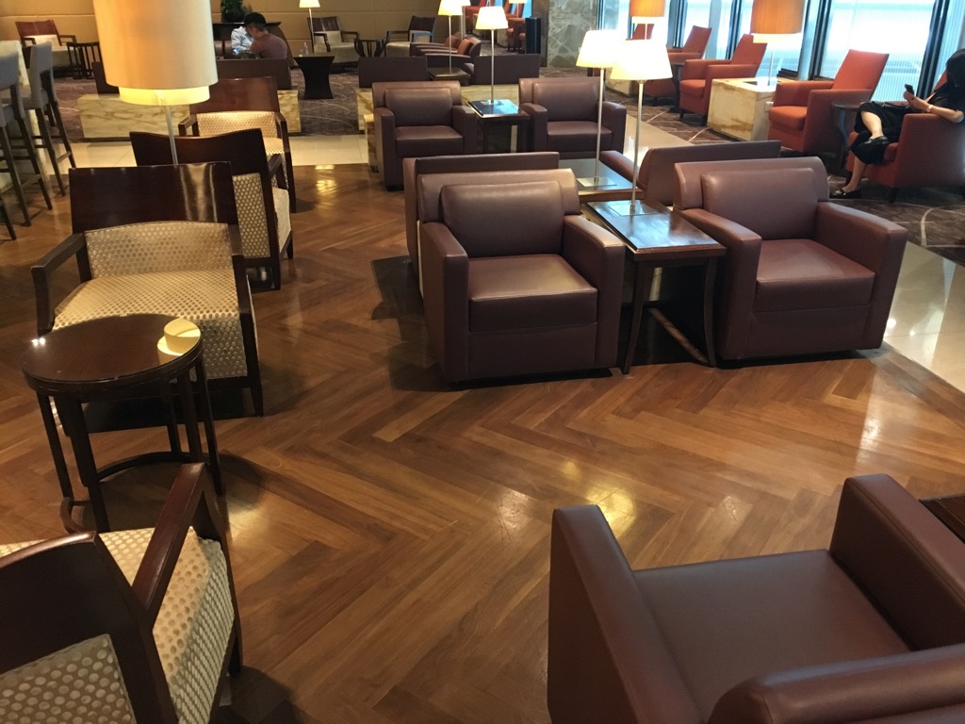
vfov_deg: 48.2
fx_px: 808
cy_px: 362
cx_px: 482
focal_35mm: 29
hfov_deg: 61.7
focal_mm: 4.15
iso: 320
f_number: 2.2
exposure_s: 1/17
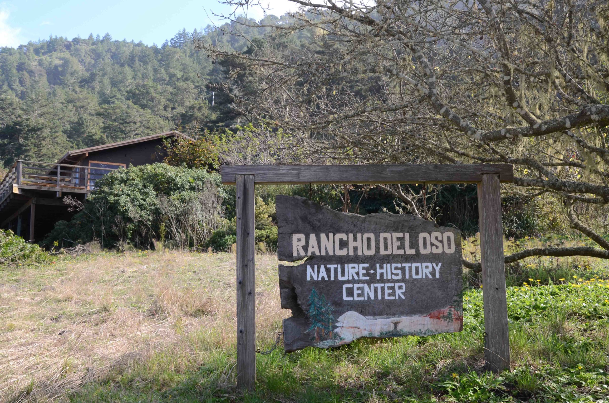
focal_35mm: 38
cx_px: 304
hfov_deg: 51.4
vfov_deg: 35.3
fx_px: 633
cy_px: 202
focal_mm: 25
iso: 200
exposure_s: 1/125
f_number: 8
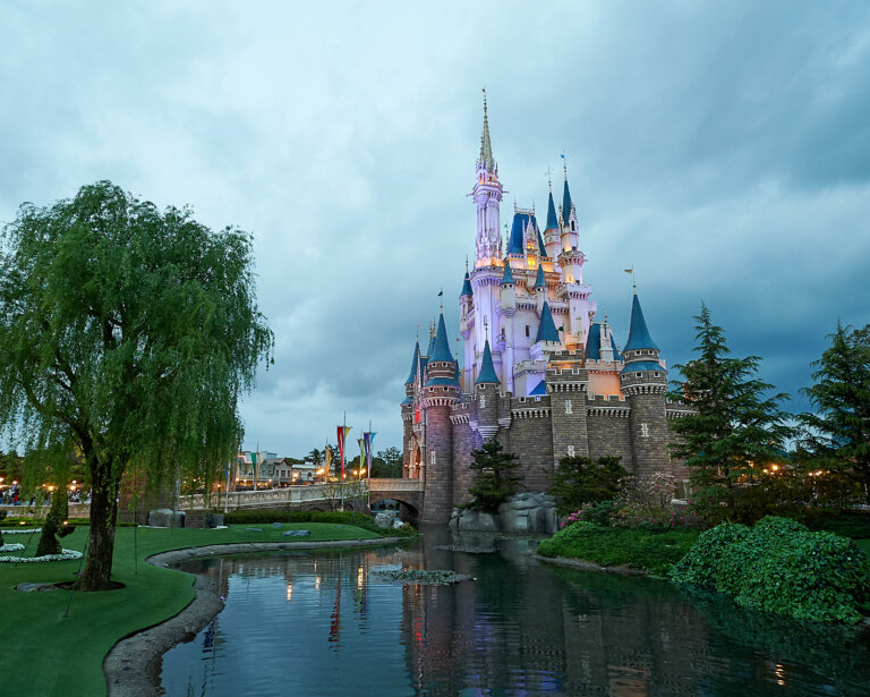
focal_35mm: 20
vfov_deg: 68.1
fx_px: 515
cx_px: 418
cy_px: 364
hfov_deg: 80.3
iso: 800
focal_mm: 16
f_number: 4
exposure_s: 1/20
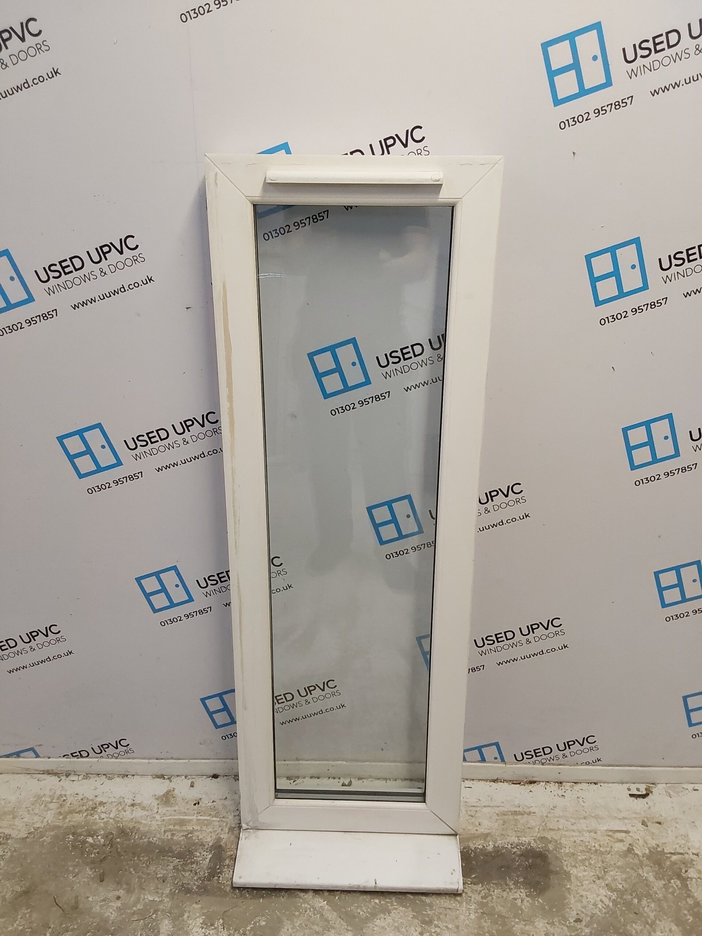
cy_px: 468
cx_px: 351
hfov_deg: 49.7
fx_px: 757
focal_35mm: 28
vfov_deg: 63.4
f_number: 1.9
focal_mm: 2.91
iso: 80
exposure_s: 1/100
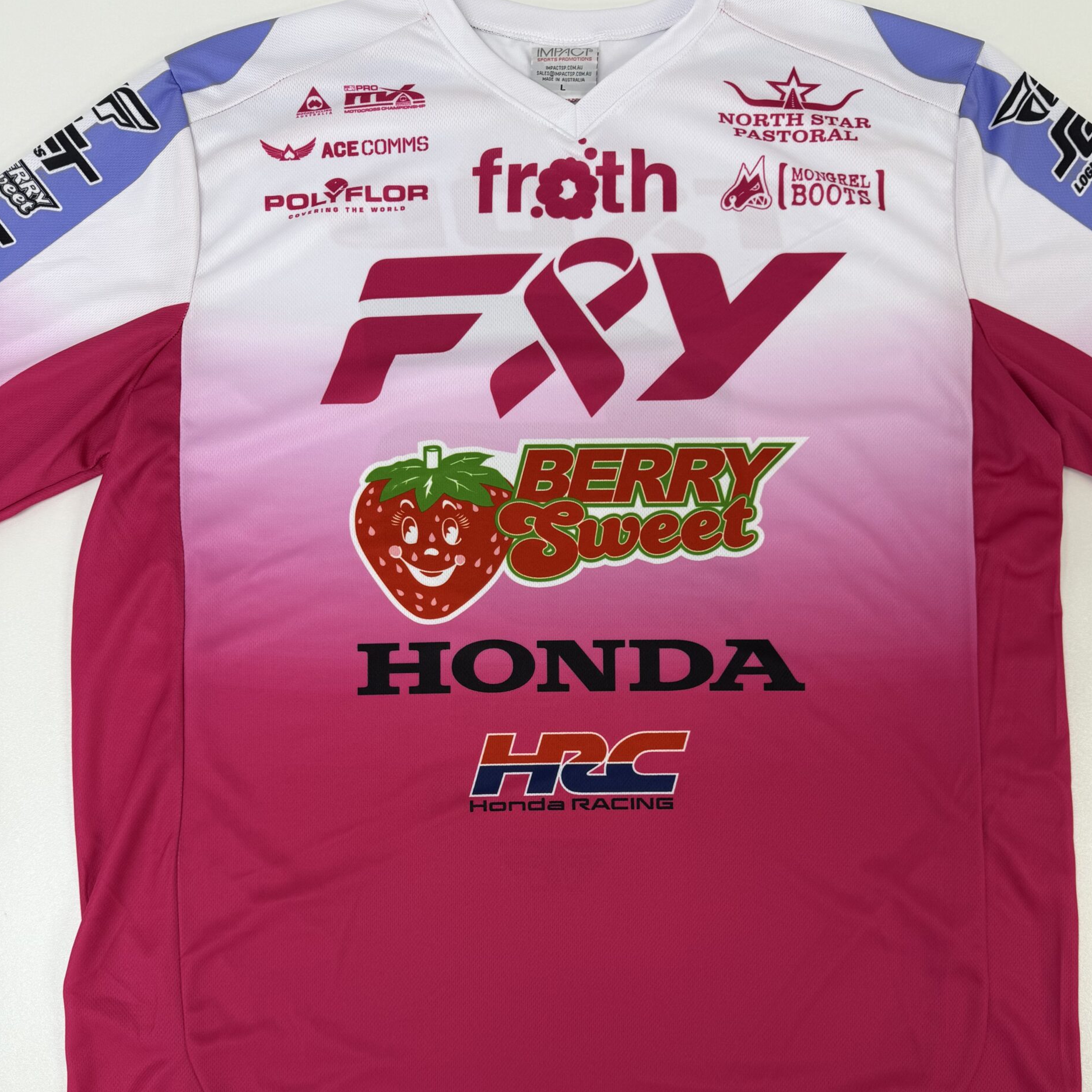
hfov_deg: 55.6
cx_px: 557
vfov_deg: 55.0
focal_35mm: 29
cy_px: 679
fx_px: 1035
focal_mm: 6.76
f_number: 1.78
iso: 64
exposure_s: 1/100
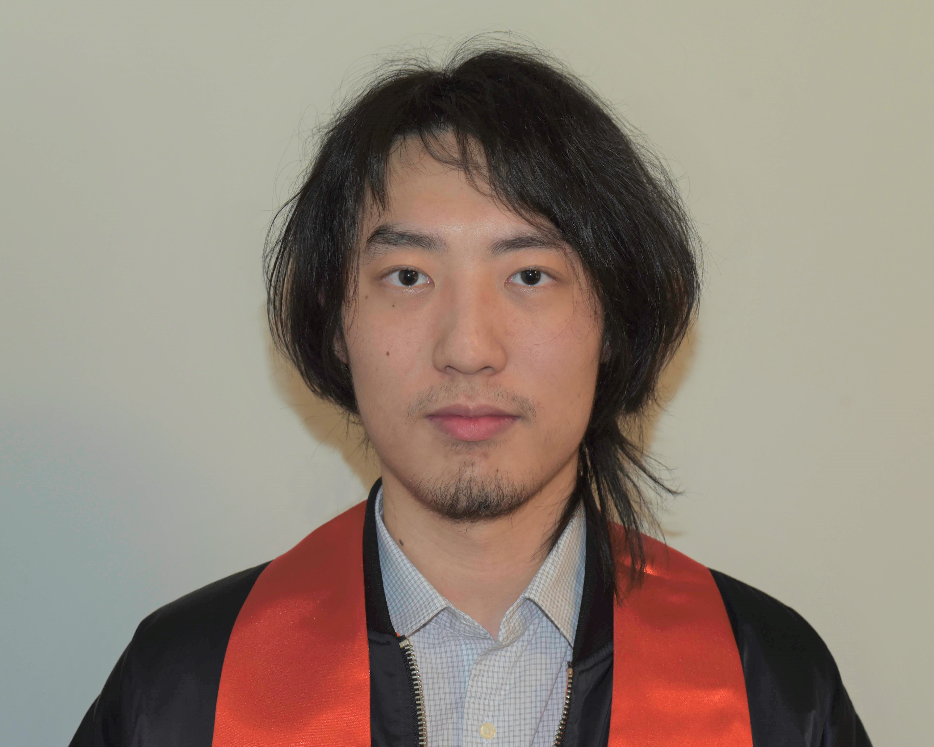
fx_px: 1686
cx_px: 479
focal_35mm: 61
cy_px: 400
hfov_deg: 31.0
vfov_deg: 25.0
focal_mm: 50
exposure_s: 1/60
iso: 1250
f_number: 5.6
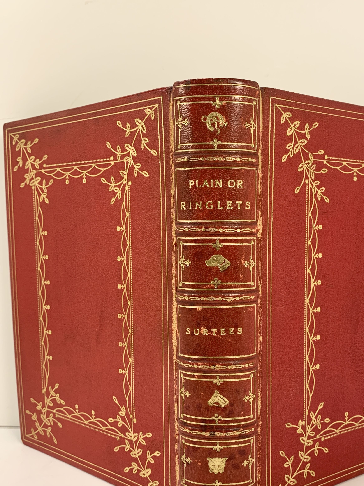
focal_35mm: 32
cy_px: 282
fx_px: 449
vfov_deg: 56.5
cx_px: 222
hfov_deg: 43.9
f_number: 1.8
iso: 64
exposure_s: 1/120
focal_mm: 4.25
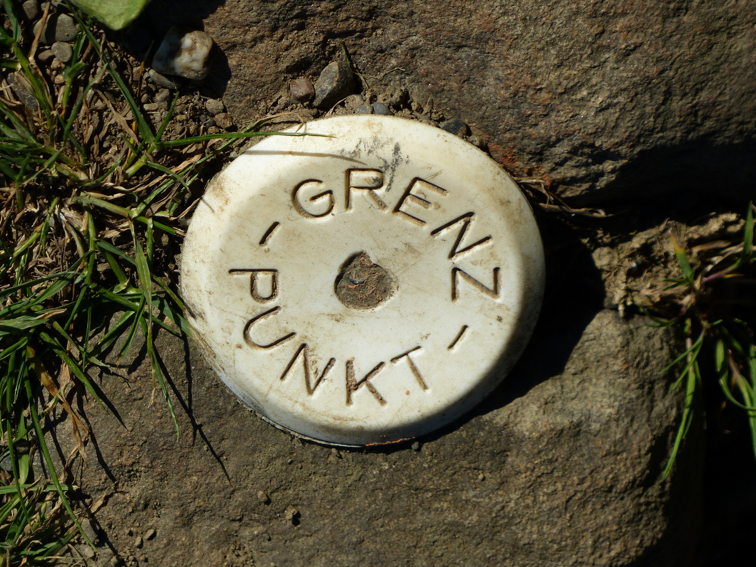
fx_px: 8408
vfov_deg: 3.9
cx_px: 378
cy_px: 284
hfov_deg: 5.1
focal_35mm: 385
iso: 100
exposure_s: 1/2000
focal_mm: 69.3
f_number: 4
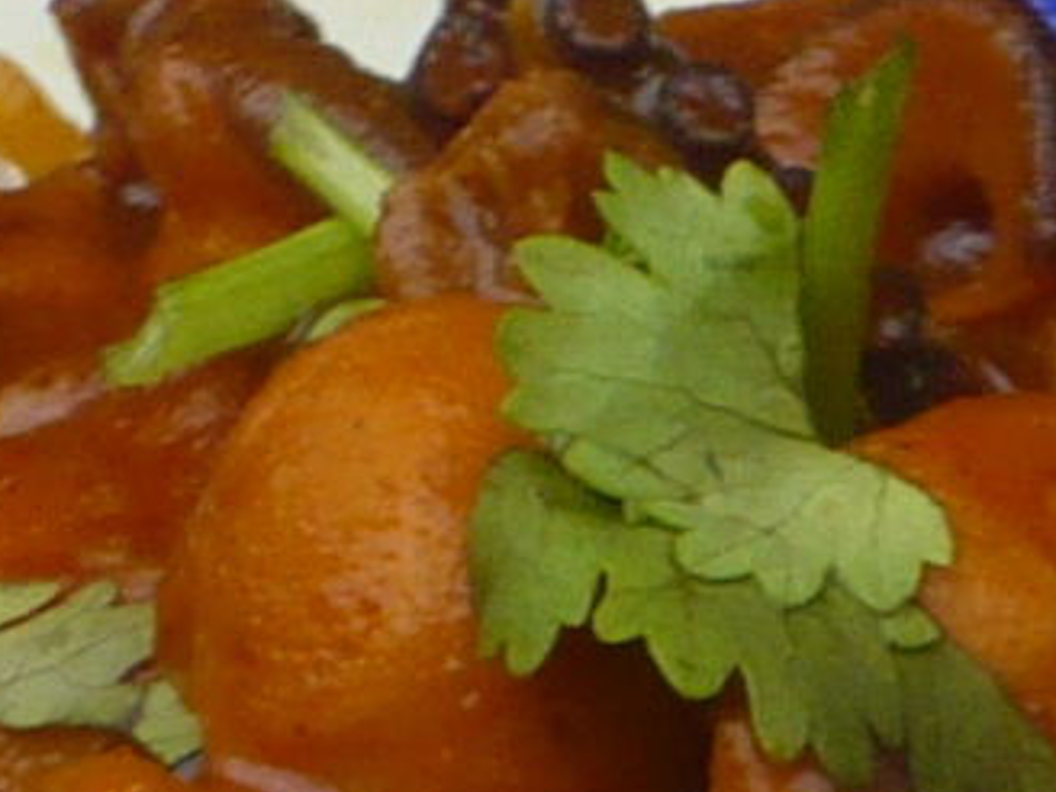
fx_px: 12141
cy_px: 1768
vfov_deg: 3.7
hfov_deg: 5.0
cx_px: 802
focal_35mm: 398
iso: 100
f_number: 3.8
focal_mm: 8.4
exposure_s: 1/40
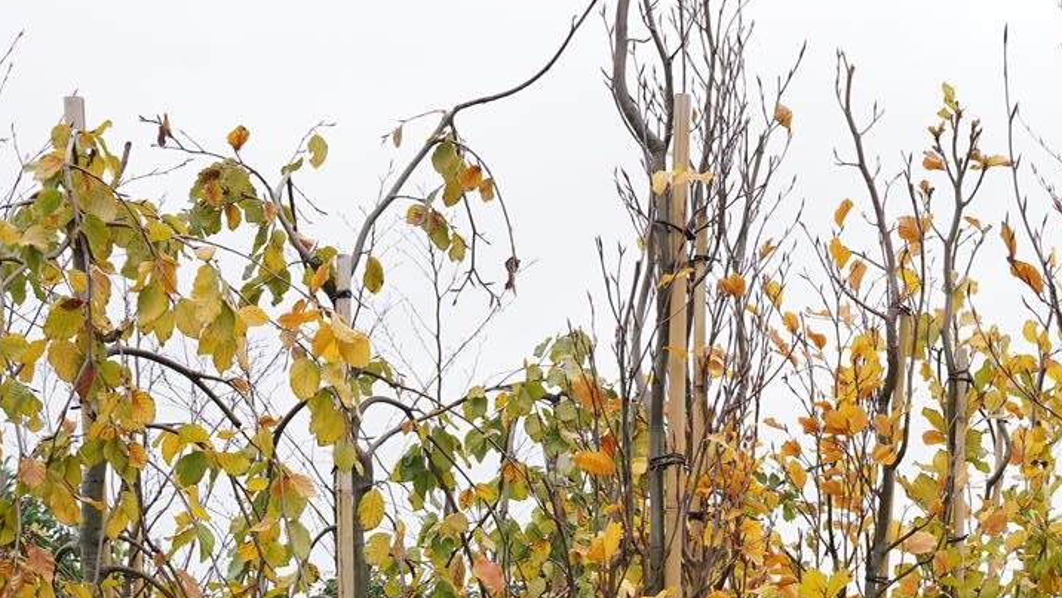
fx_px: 2140
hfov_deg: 27.6
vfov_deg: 15.0
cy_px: 832
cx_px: 751
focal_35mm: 76
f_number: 7.1
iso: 500
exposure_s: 1/125
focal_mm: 32
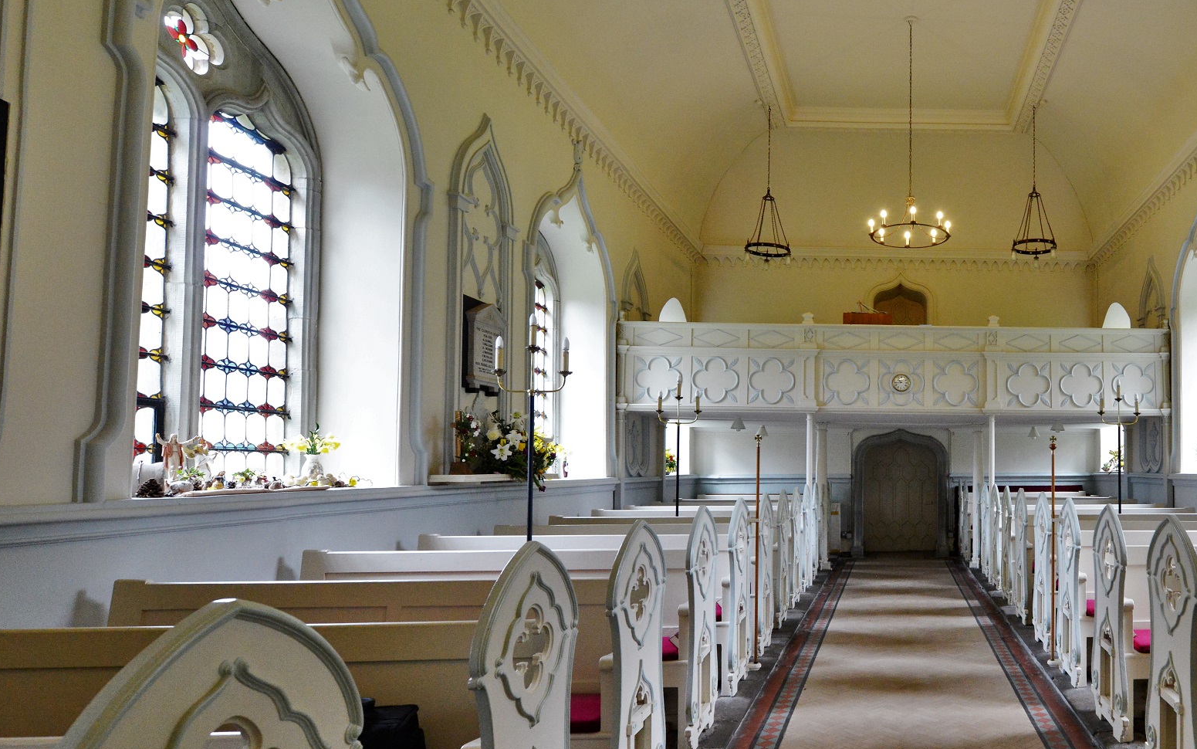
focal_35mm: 23
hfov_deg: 69.7
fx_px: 750
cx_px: 955
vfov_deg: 52.8
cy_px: 432
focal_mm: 14
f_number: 5.6
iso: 3200
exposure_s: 1/50
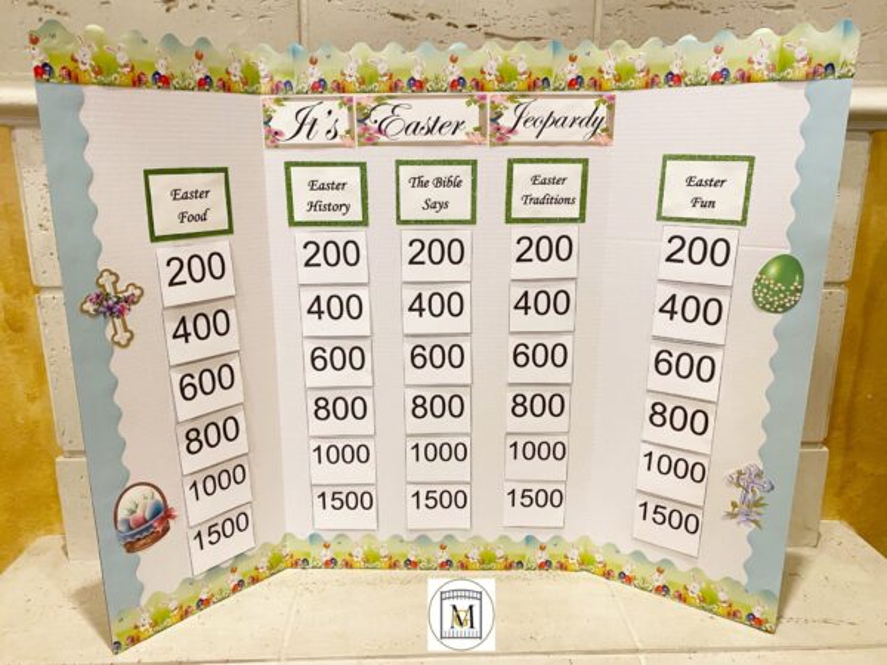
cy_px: 332
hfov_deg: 67.3
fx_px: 666
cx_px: 444
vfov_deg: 53.1
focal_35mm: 26
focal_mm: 4.25
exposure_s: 1/60
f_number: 1.8
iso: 320
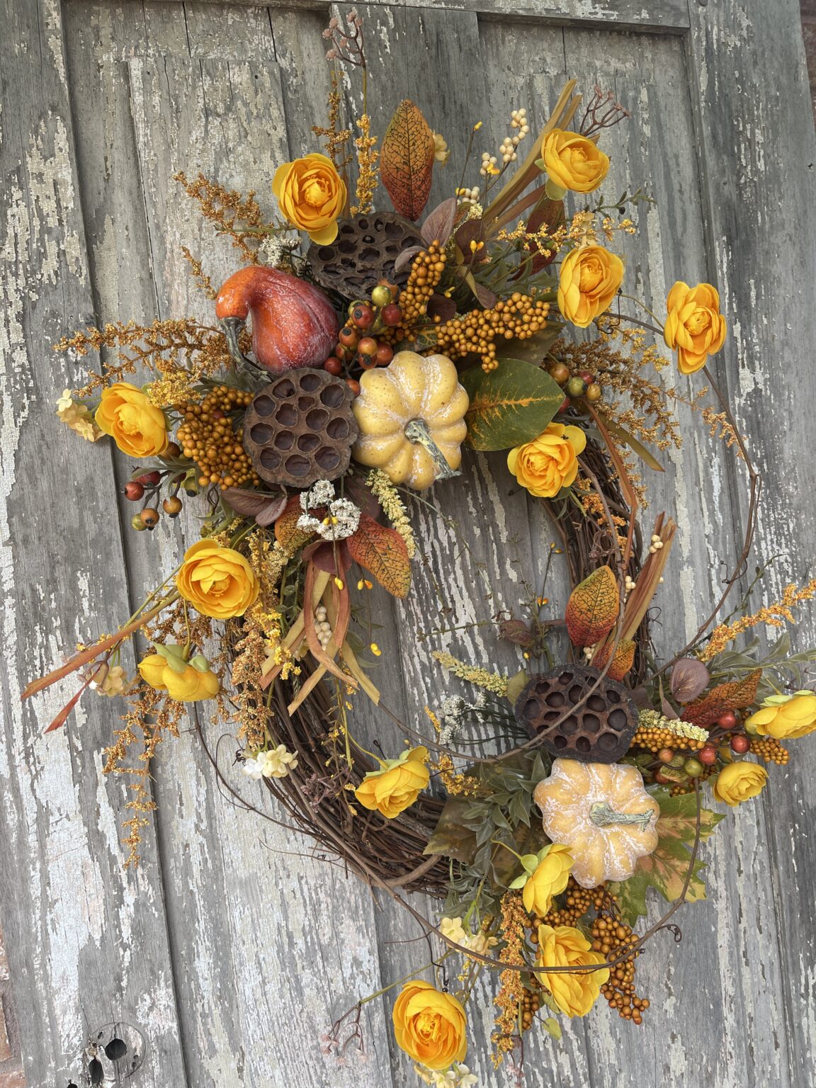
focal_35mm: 26
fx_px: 817
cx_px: 408
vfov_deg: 67.3
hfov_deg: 53.1
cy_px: 544
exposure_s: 1/264
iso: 32
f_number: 1.6
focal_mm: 5.1
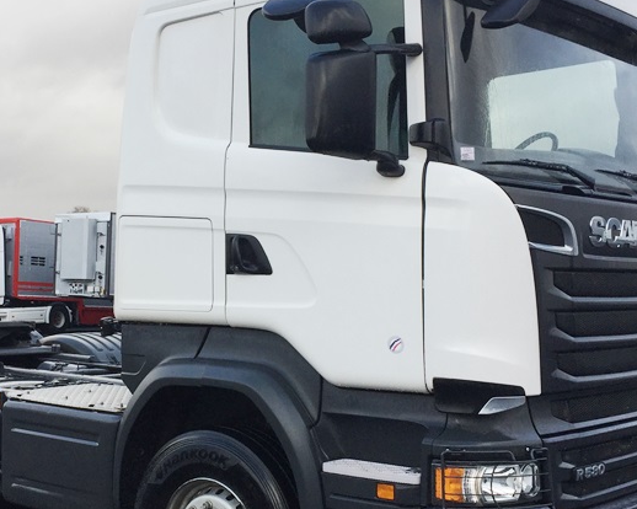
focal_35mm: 56
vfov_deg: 27.1
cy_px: 264
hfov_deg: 33.2
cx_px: 194
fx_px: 1055
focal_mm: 4.15
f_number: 2.2
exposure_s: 1/488
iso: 32
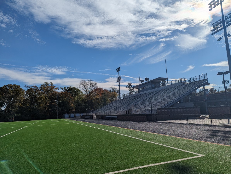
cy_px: 87
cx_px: 116
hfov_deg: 71.5
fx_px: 160
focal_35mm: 24
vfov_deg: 56.9
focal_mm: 6.81
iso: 42
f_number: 1.85
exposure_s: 1/7092
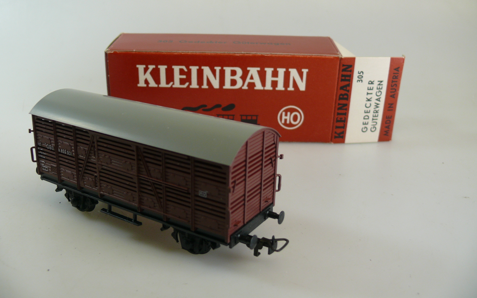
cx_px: 235
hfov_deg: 51.5
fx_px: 494
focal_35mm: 38
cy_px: 125
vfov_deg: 33.5
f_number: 2.8
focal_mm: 7.4
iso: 100
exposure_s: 1/100
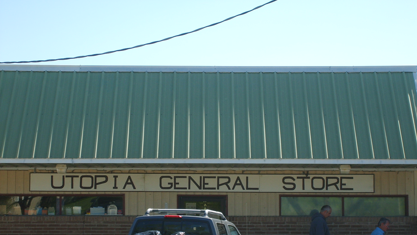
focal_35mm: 89
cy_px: 156
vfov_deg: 13.6
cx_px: 209
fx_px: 984
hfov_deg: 23.9
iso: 50
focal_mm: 13.7
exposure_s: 1/350
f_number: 4.2
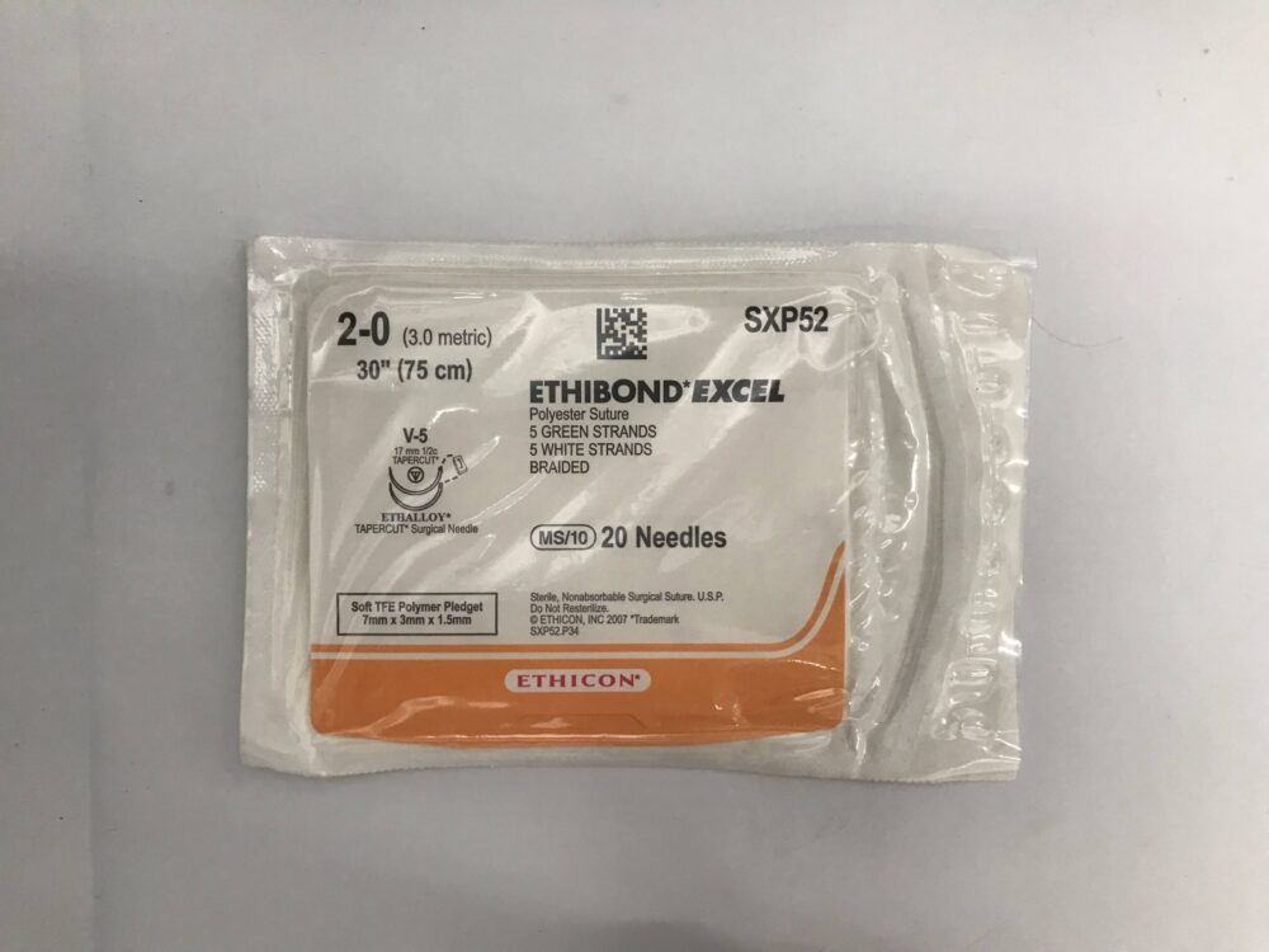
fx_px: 1026
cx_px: 634
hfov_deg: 63.4
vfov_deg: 49.7
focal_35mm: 28
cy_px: 476
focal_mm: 3.99
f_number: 1.8
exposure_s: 1/30
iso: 25
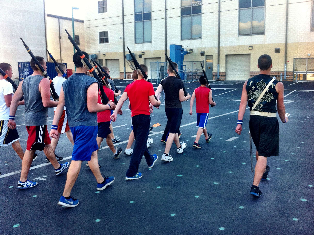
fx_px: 317
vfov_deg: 40.6
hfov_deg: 52.7
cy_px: 118
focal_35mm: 35
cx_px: 157
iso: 80
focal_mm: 3.85
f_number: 2.8
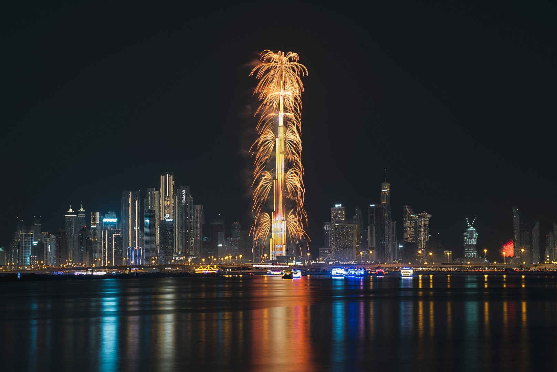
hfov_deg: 20.4
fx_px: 1548
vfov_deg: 13.7
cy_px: 186
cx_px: 278
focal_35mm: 100
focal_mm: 100
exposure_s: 6.8
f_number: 11
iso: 100
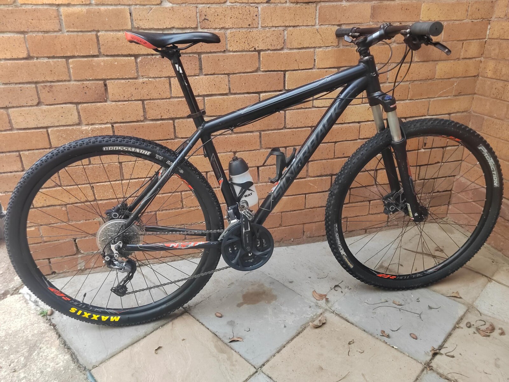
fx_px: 338
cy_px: 191
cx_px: 254
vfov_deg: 58.9
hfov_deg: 73.9
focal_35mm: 23
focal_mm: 5.52
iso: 363
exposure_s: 1/50
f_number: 1.9
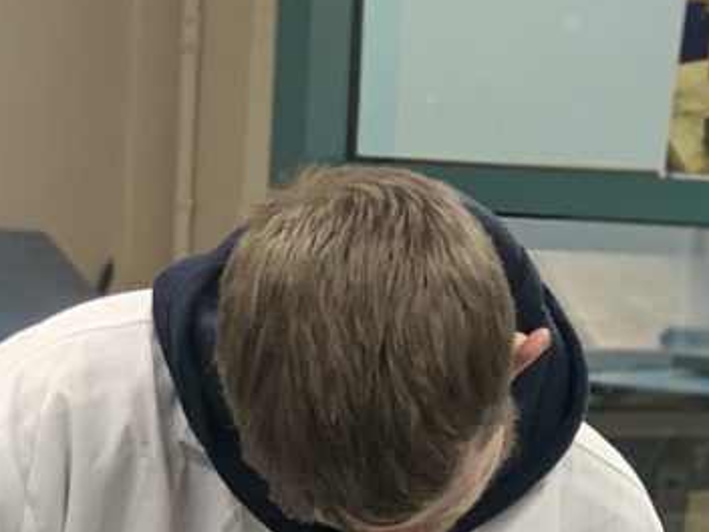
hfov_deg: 8.7
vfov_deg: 6.4
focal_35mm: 227
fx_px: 4649
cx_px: 572
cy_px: 860
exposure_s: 1/60
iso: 100
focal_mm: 6
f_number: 2.4
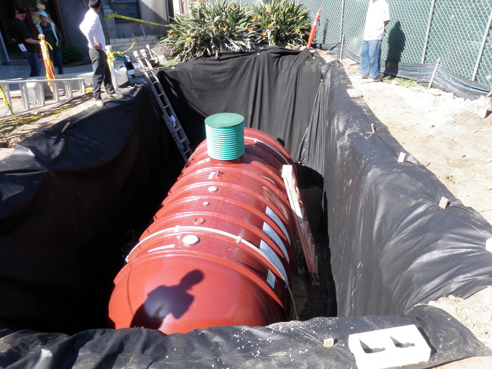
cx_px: 246
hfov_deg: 63.4
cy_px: 184
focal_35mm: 28
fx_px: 398
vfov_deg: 49.7
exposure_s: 1/100
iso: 50
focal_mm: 5
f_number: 5
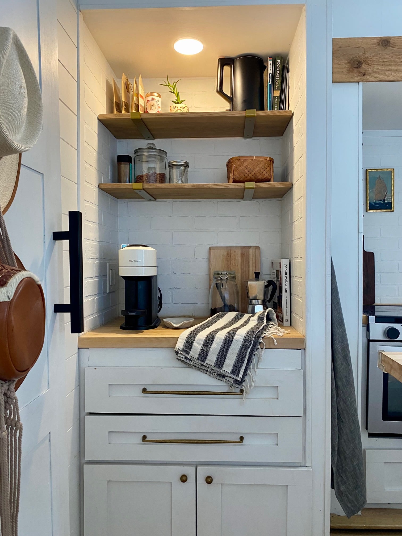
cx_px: 201
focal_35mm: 26
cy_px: 268
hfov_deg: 53.1
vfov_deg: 67.3
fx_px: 403
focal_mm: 4.25
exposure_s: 1/60
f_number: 1.8
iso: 200
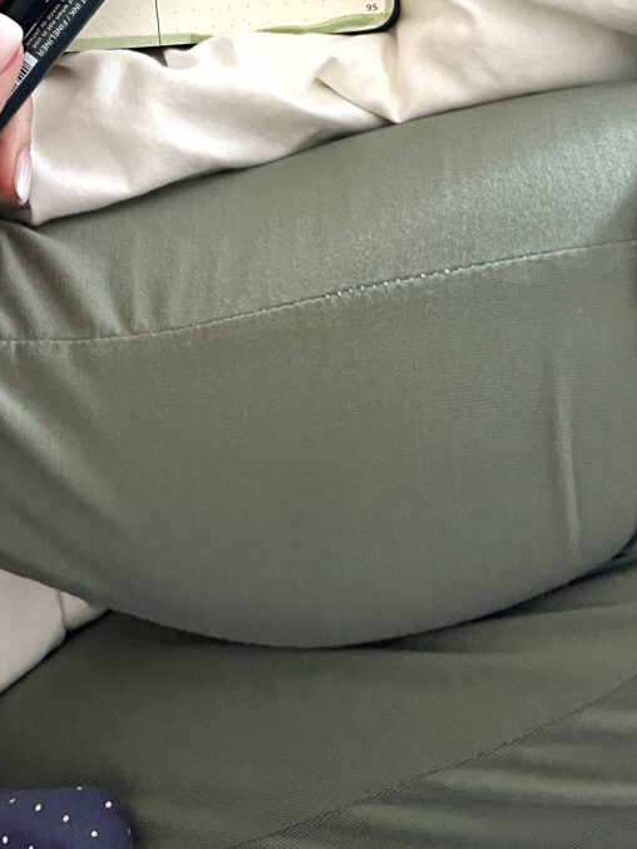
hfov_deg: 23.3
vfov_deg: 29.5
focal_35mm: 59
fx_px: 1447
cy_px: -83
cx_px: -70
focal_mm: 5.7
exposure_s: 1/75
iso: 125
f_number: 1.5
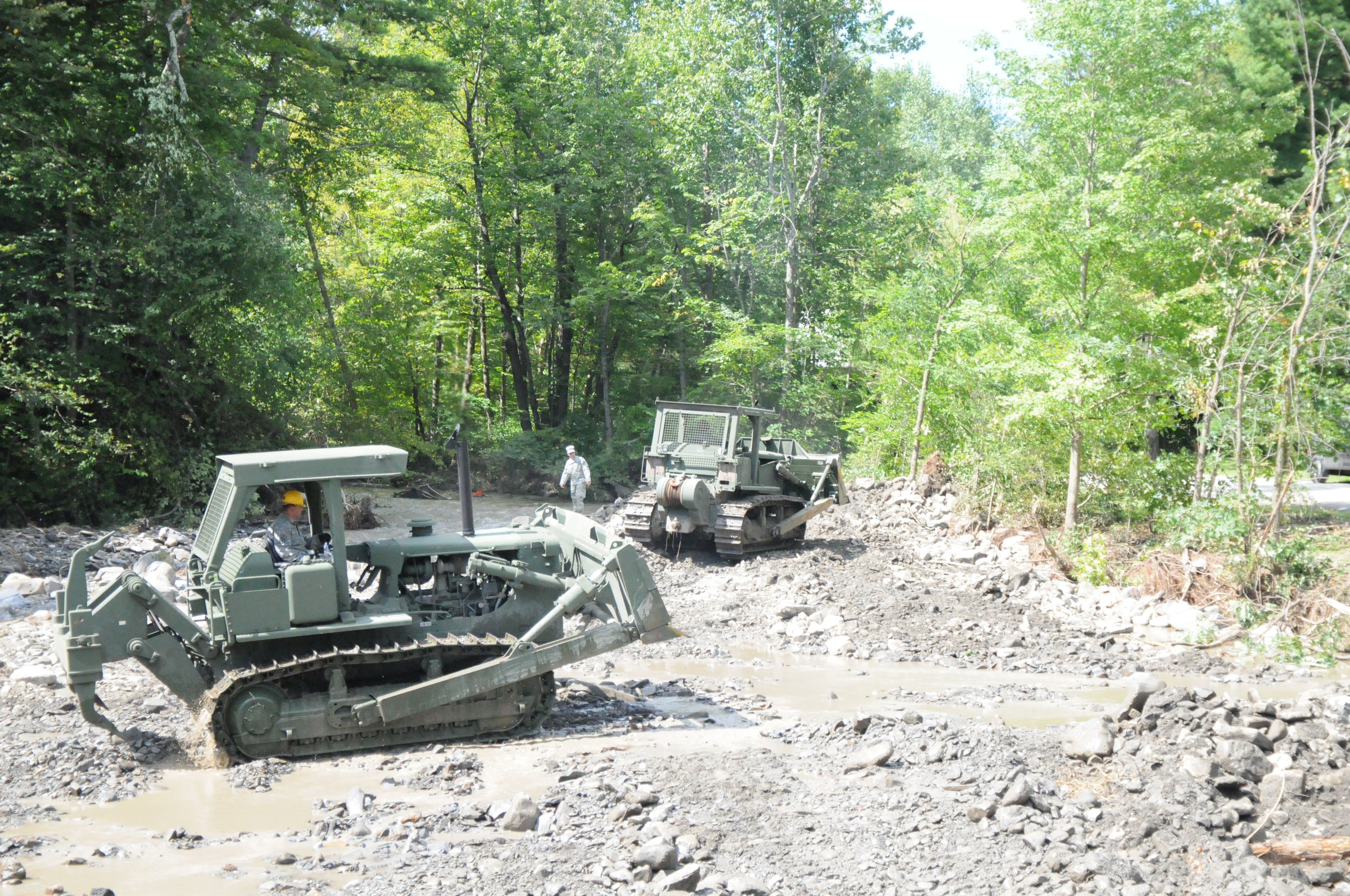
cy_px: 448
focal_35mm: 66
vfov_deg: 20.6
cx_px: 675
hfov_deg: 30.5
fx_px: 2472
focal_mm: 44
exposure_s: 1/8000
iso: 2500
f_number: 2.8
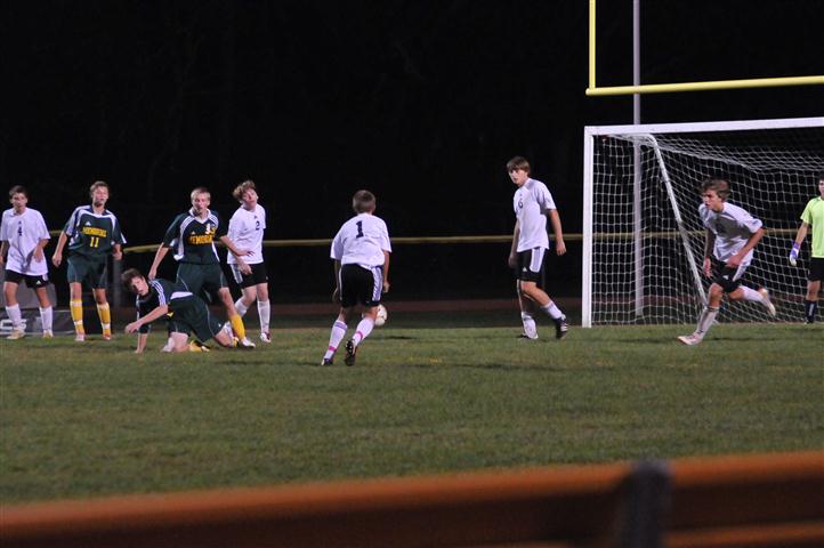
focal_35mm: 248
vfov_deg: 5.5
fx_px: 5660
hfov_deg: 8.3
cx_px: 412
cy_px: 274
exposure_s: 1/180
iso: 2500
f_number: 5.6
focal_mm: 165
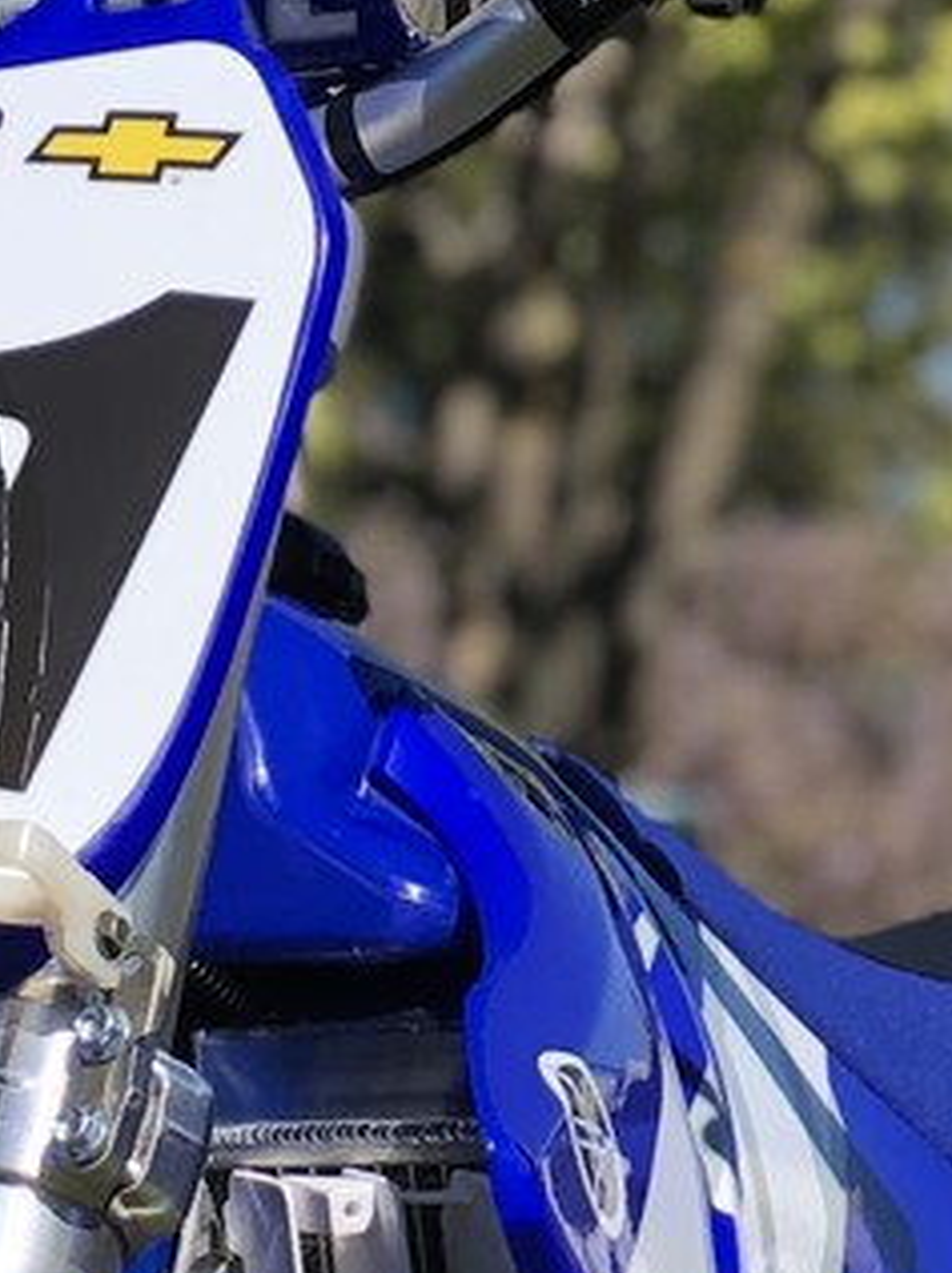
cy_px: 2618
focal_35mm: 288
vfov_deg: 6.7
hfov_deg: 5.1
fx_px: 10582
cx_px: 88
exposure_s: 1/657
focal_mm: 6.6
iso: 20
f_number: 2.8
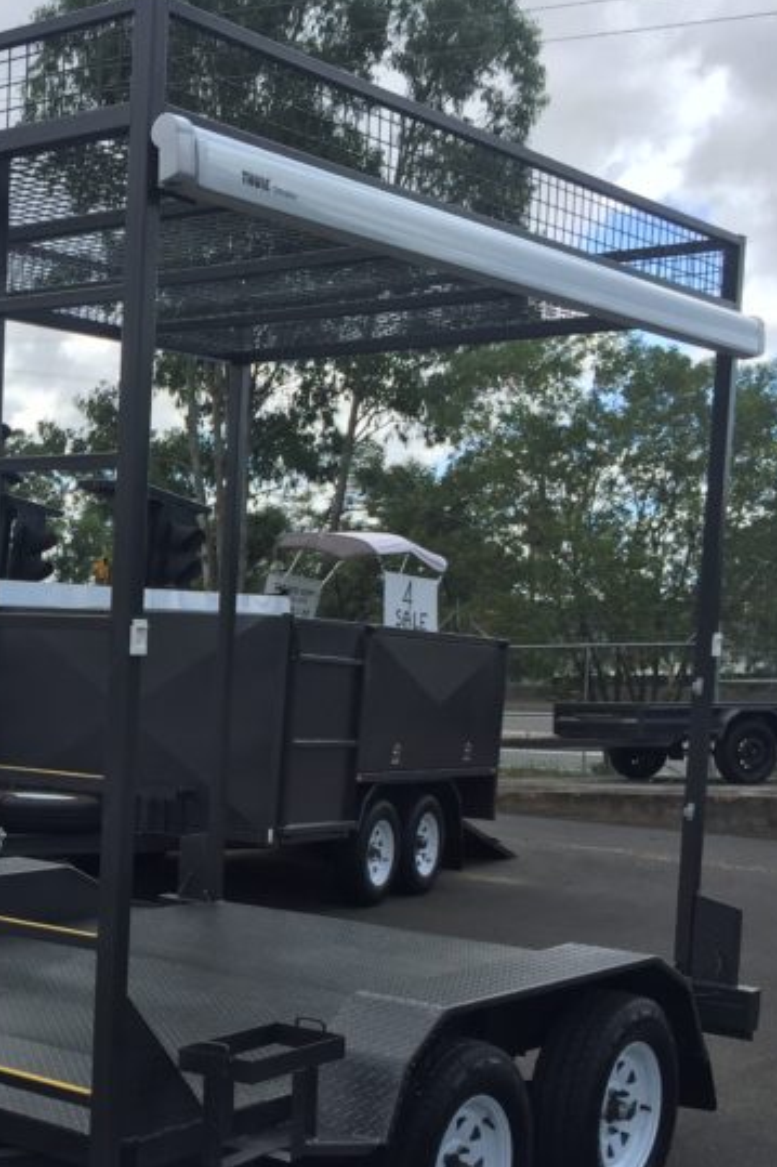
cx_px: -87
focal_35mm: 56
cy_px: 784
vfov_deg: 35.3
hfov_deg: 22.7
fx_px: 1814
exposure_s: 1/1582
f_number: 2.2
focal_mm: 4.15
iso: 32
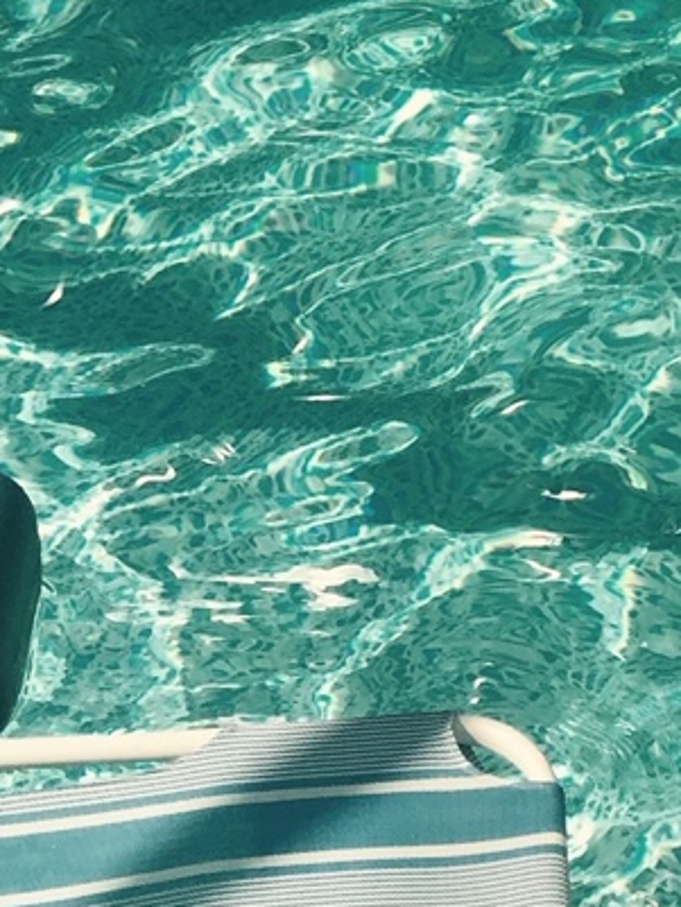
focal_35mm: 118
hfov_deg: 12.3
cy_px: -489
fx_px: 3094
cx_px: 837
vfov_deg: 15.3
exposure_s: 1/1721
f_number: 2.2
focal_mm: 4.15
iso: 32
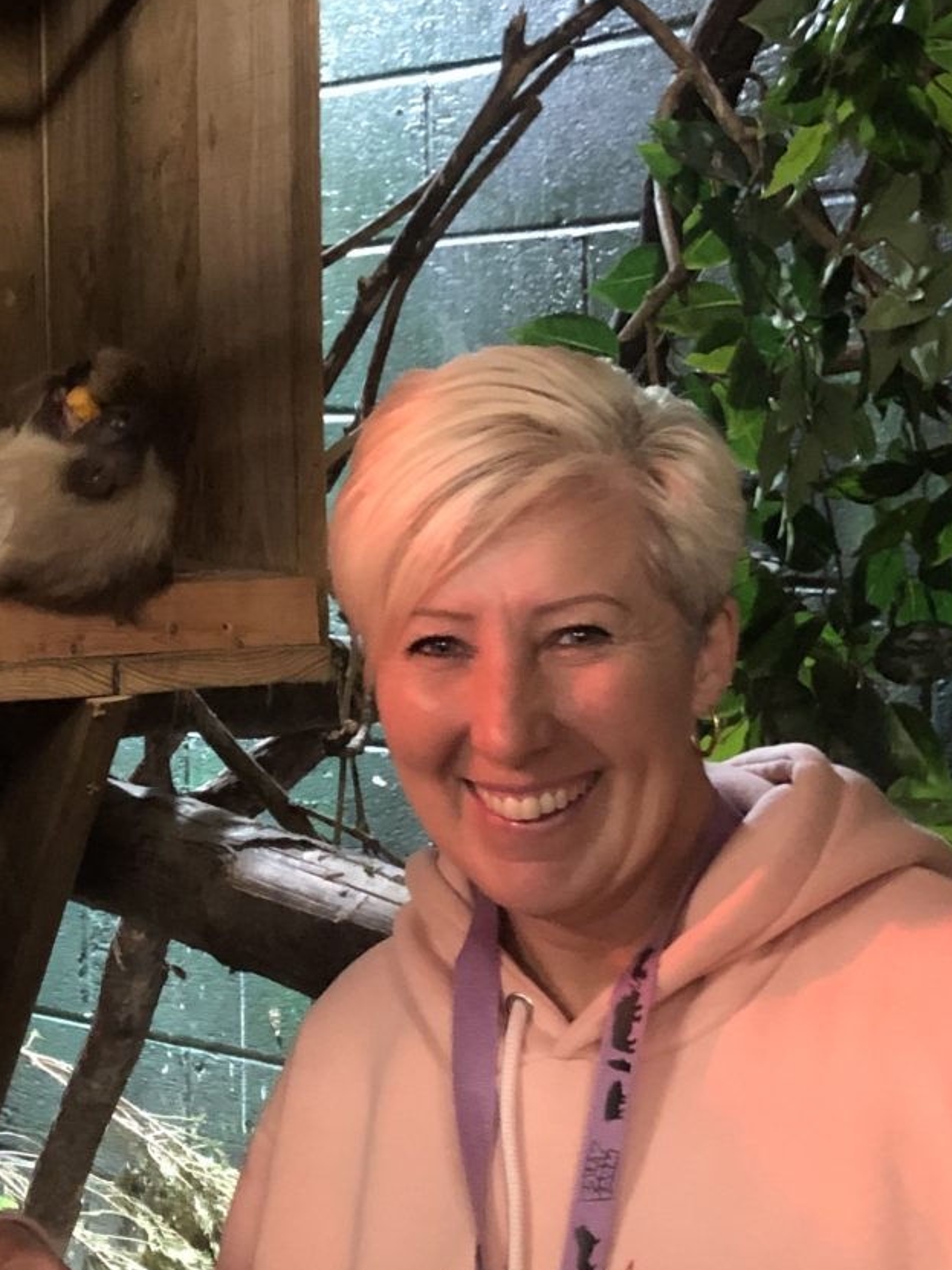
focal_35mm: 69
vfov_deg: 28.1
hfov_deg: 20.6
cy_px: 523
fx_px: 2531
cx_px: -12
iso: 160
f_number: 1.8
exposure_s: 1/4
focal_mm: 4
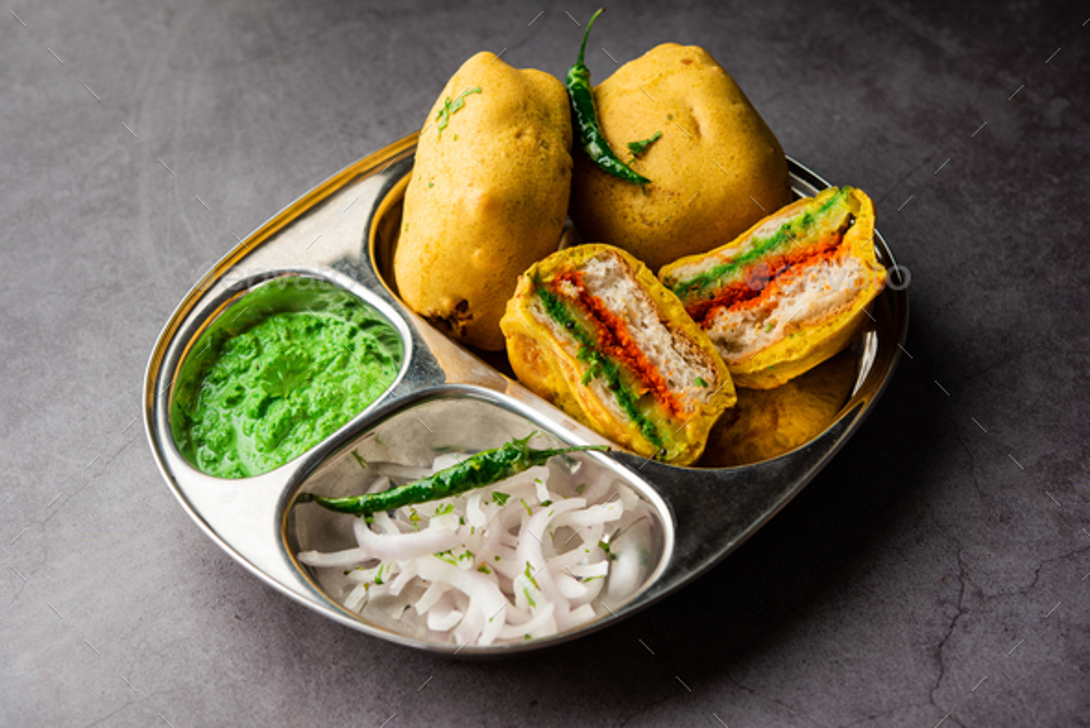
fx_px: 1817
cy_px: 364
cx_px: 545
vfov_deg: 22.6
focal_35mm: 60
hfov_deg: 33.4
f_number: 6.3
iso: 100
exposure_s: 1/125
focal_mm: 60
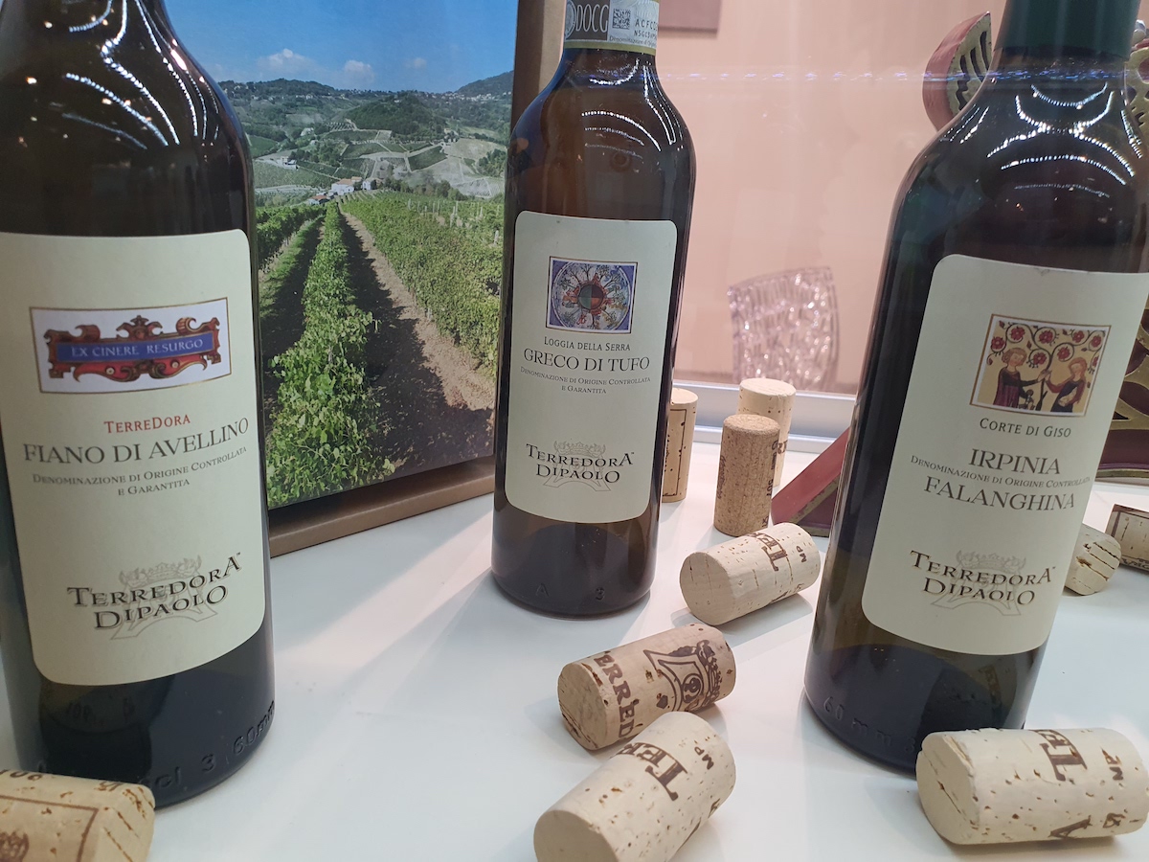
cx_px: 574
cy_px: 431
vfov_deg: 53.1
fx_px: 863
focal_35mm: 26
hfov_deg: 67.3
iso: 100
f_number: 2.4
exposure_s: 1/100
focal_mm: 4.3
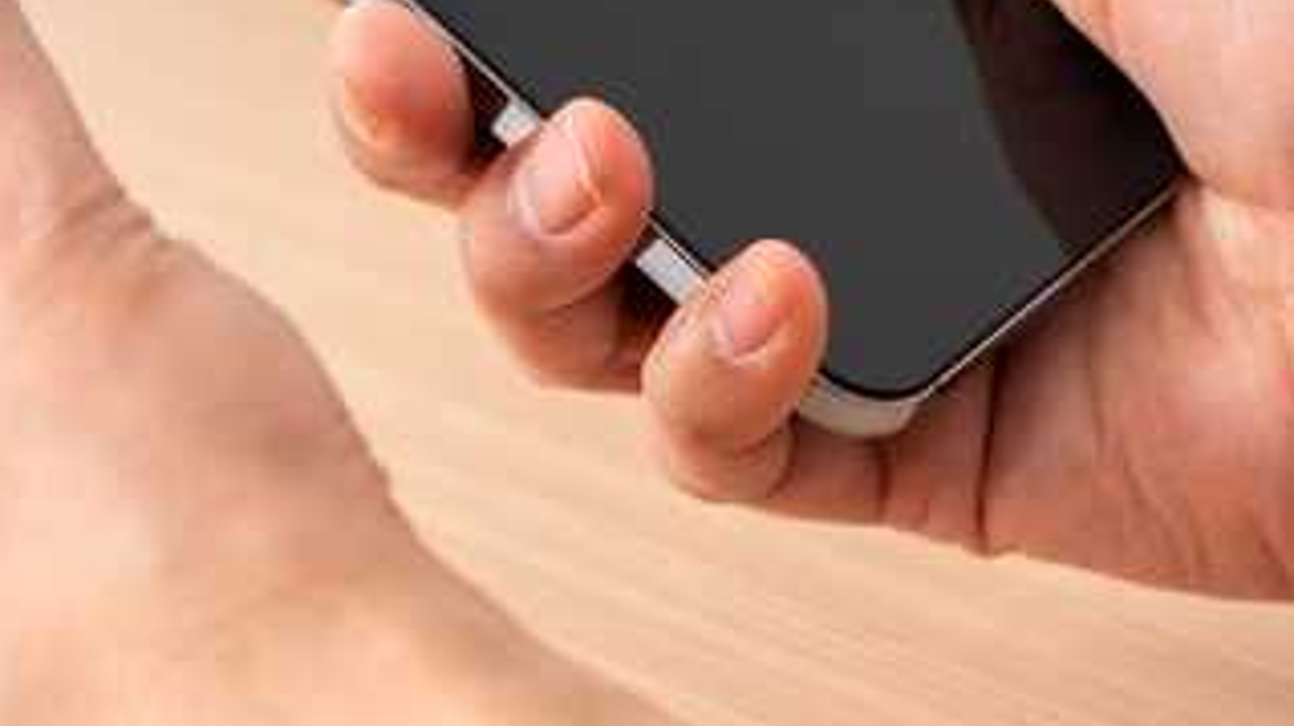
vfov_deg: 6.0
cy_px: 174
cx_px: 832
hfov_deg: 10.7
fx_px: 6893
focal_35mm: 201
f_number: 5.6
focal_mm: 85
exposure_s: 1/160
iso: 100
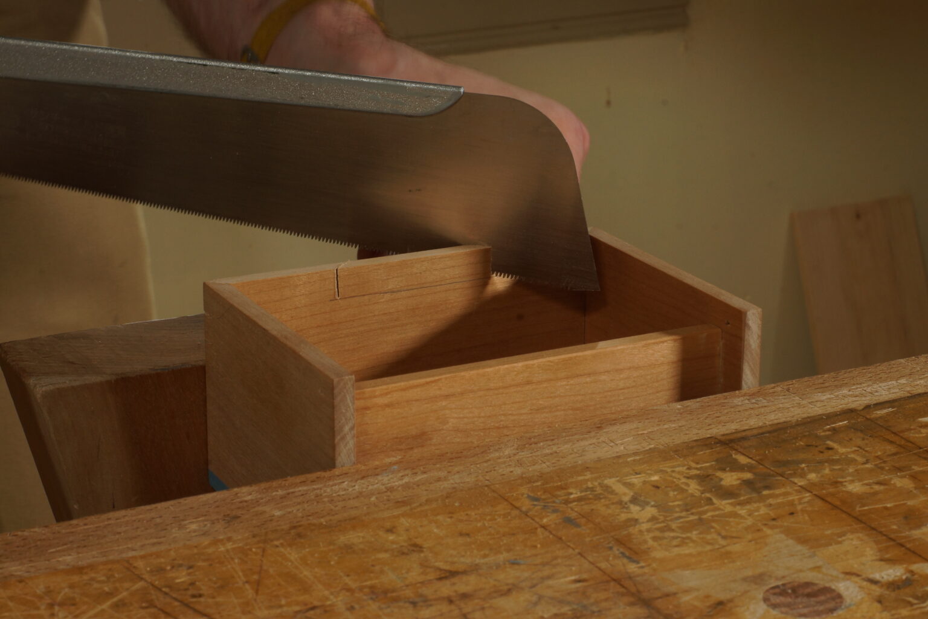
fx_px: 1933
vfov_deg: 18.2
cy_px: 310
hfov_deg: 27.0
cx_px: 464
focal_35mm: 75
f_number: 18
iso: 250
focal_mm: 50
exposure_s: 1/1.6
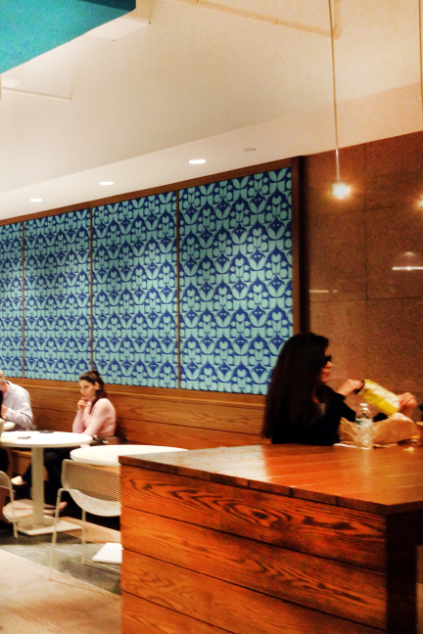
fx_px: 934
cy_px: 314
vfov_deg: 37.5
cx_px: -43
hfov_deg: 23.9
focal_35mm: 53
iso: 80
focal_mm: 4.12
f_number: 2.4
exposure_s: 1/20
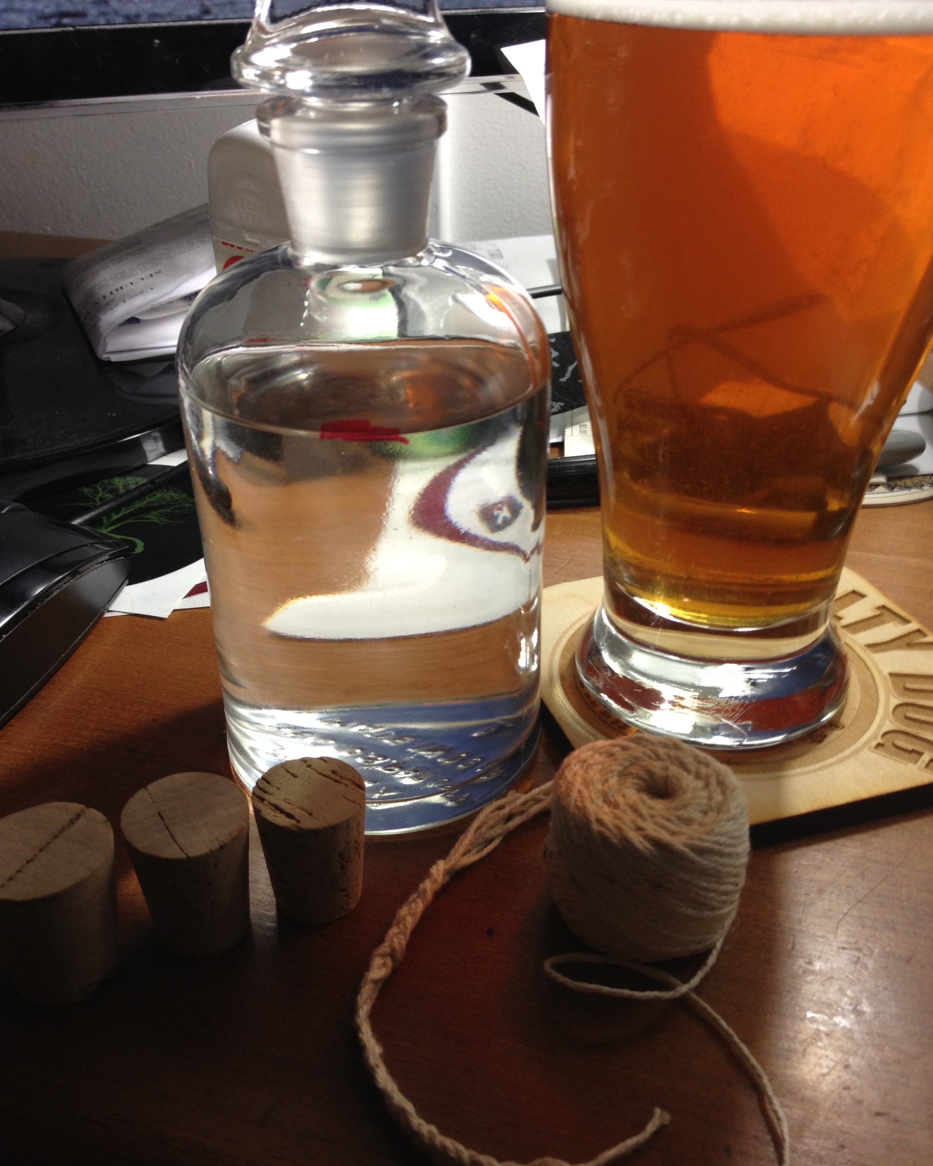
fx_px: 1277
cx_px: 466
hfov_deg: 40.1
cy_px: 628
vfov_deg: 49.0
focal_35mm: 37
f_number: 2.4
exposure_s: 1/20
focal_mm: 4.28
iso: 64
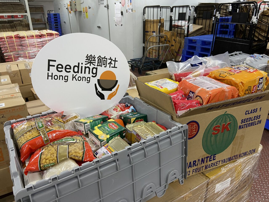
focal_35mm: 26
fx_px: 202
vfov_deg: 53.1
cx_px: 134
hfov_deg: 67.3
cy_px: 101
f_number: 1.8
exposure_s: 1/50
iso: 100
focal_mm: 4.25
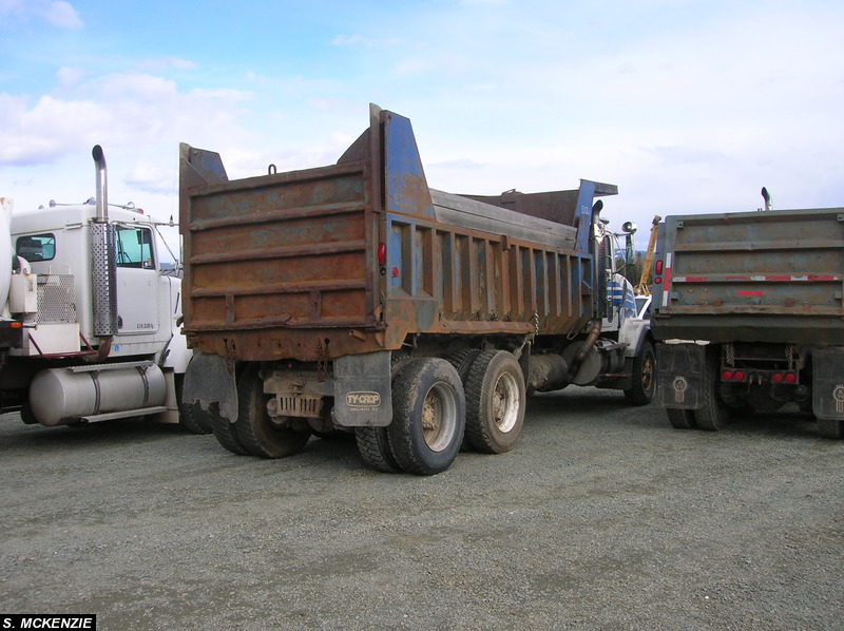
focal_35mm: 34
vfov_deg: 41.7
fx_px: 828
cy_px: 316
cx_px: 422
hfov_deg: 54.0
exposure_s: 1/220
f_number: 4.9
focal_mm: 5.7
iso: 50
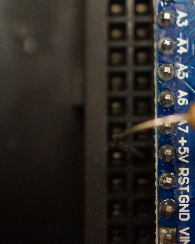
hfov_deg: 16.0
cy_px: 110
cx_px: 208
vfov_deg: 20.4
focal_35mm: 94
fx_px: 678
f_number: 4
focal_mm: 30
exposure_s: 1/160
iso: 2500
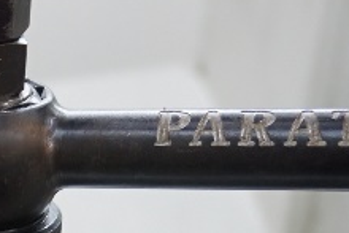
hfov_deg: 12.4
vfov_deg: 8.1
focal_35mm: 160
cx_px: -109
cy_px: 495
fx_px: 1555
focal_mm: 23
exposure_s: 1/60
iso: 500
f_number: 4
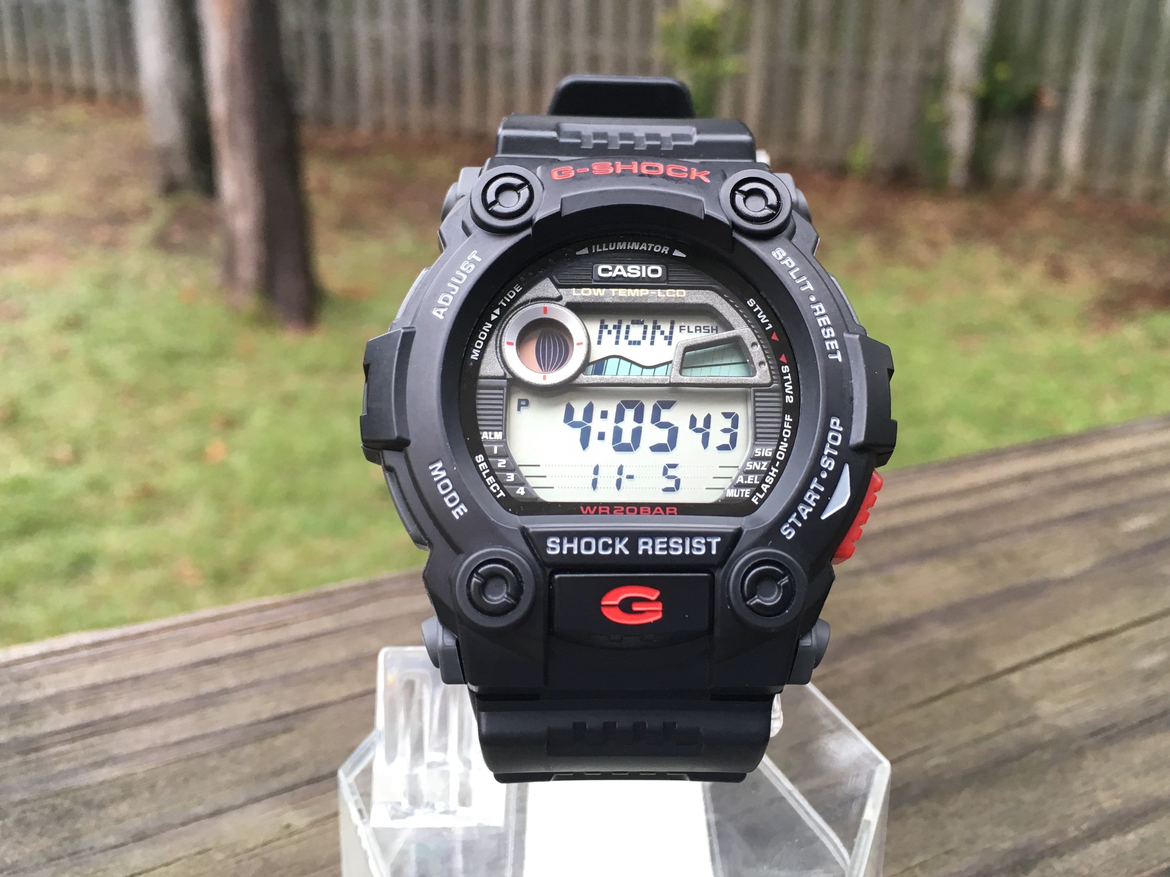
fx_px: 980
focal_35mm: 29
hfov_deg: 61.7
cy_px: 438
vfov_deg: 48.2
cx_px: 585
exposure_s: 1/30
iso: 32
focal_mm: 4.15
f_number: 2.2
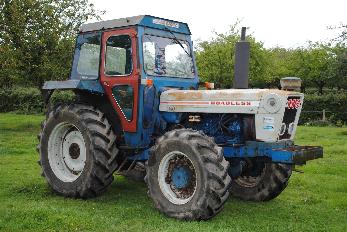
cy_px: 116
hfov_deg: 41.1
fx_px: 463
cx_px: 174
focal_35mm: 48
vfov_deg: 28.2
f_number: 4.8
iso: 160
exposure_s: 1/125
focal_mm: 32
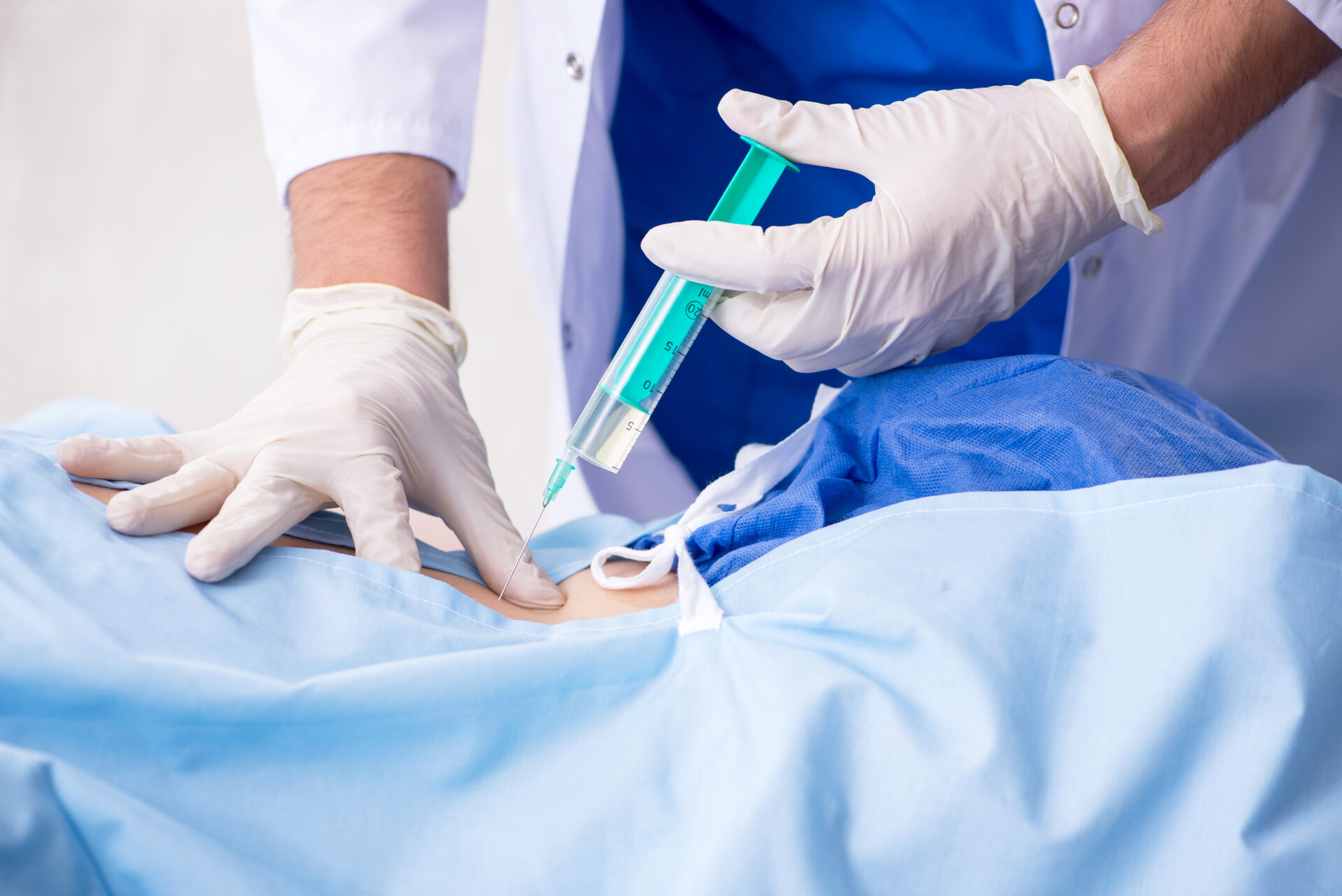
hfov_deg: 19.4
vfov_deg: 13.1
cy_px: 448
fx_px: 3916
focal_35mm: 105
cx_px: 671
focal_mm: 105
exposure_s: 1/100
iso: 100
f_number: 5
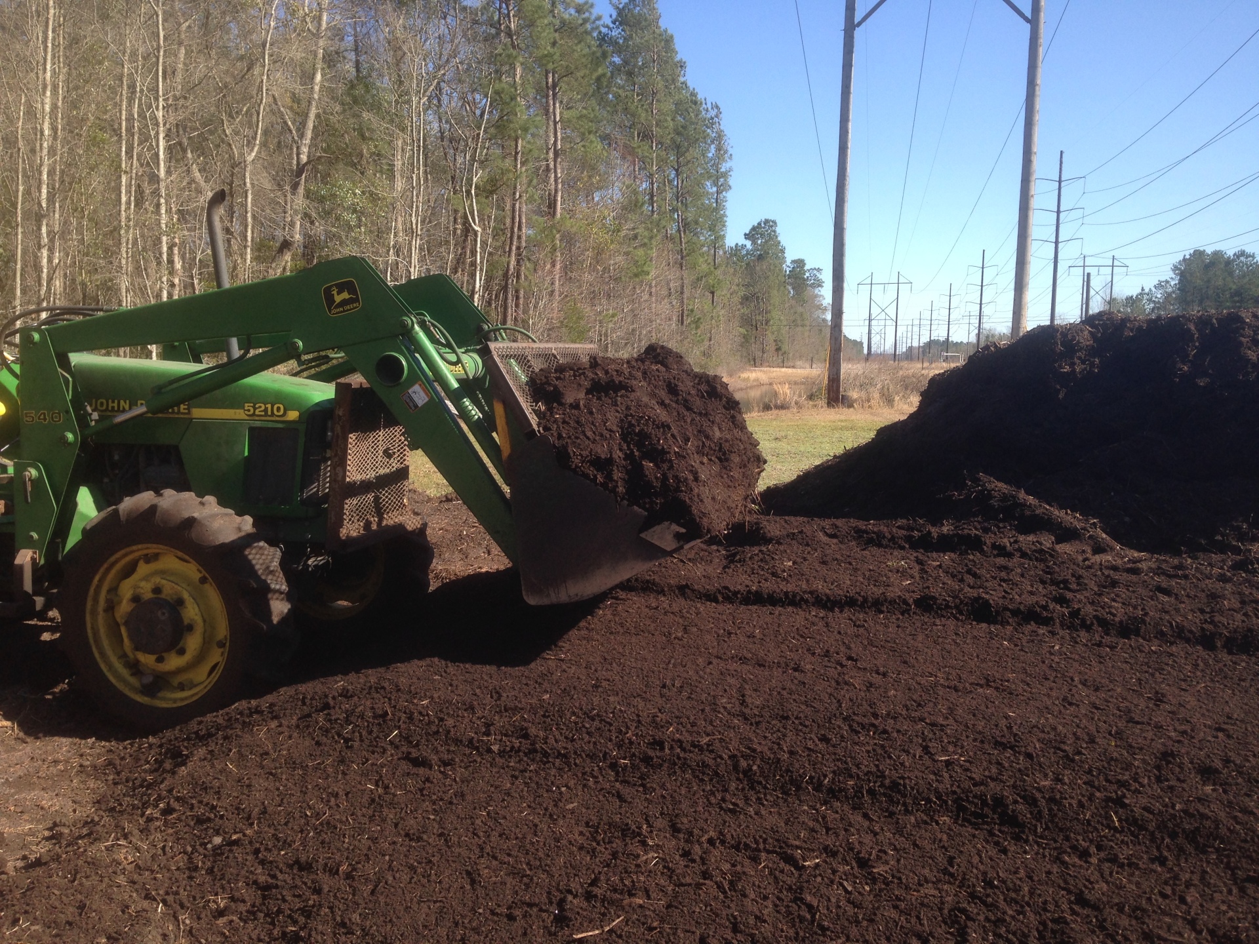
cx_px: 630
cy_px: 472
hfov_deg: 55.4
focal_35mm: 33
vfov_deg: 42.9
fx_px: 1200
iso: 50
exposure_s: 1/565
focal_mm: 4.12
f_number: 2.4
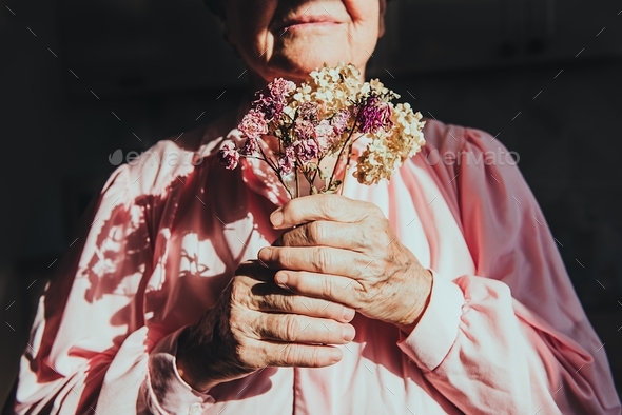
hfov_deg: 41.1
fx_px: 830
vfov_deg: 28.1
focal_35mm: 48
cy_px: 208
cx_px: 311
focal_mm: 48
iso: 100
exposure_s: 1/500
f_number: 5
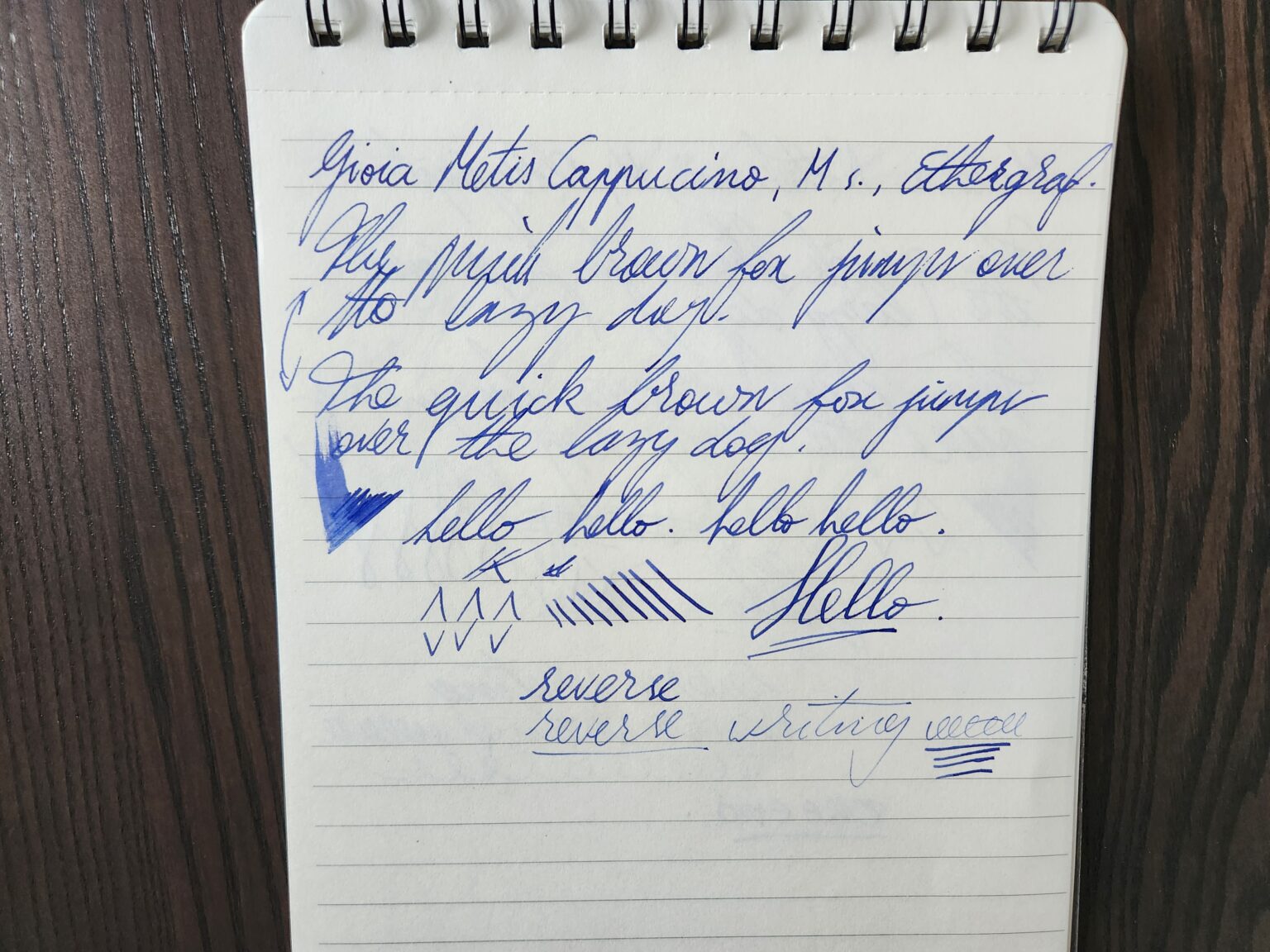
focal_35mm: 23
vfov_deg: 58.9
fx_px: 844
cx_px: 635
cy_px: 476
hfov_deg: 73.9
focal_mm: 5.4
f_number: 1.8
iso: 320
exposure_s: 1/120
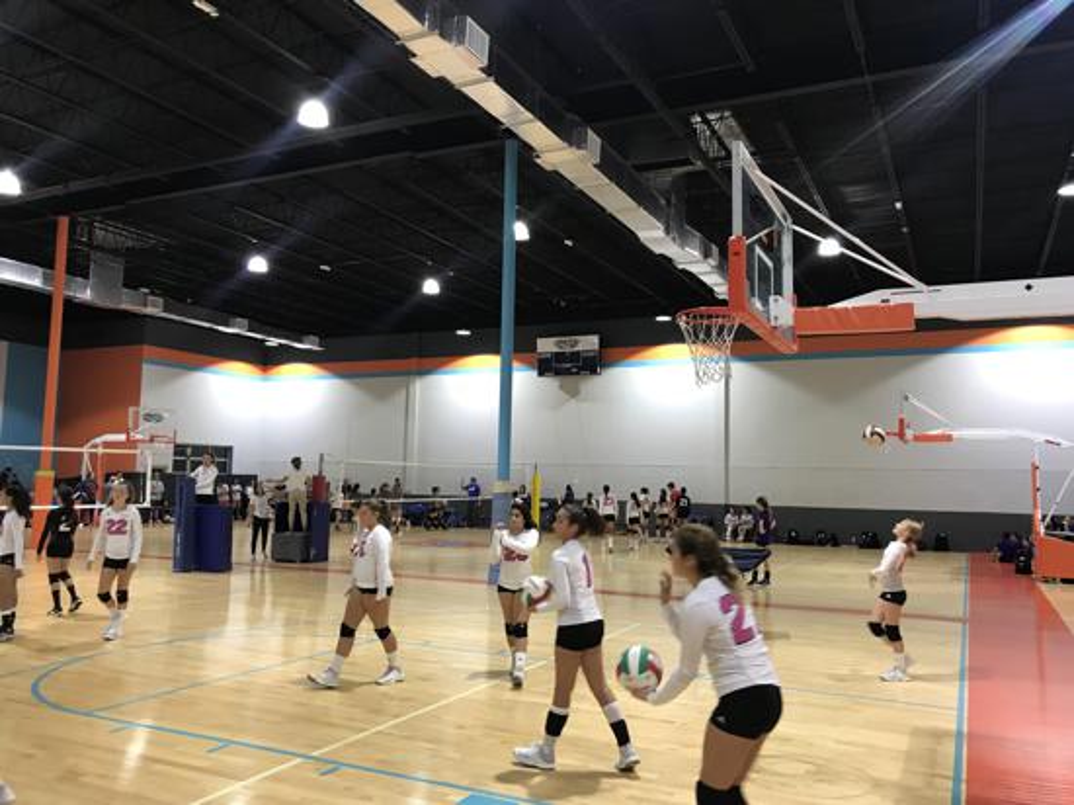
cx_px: 537
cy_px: 402
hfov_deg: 63.5
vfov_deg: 49.7
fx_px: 868
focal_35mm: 28
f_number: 1.8
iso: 40
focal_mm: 3.99
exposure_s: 1/17
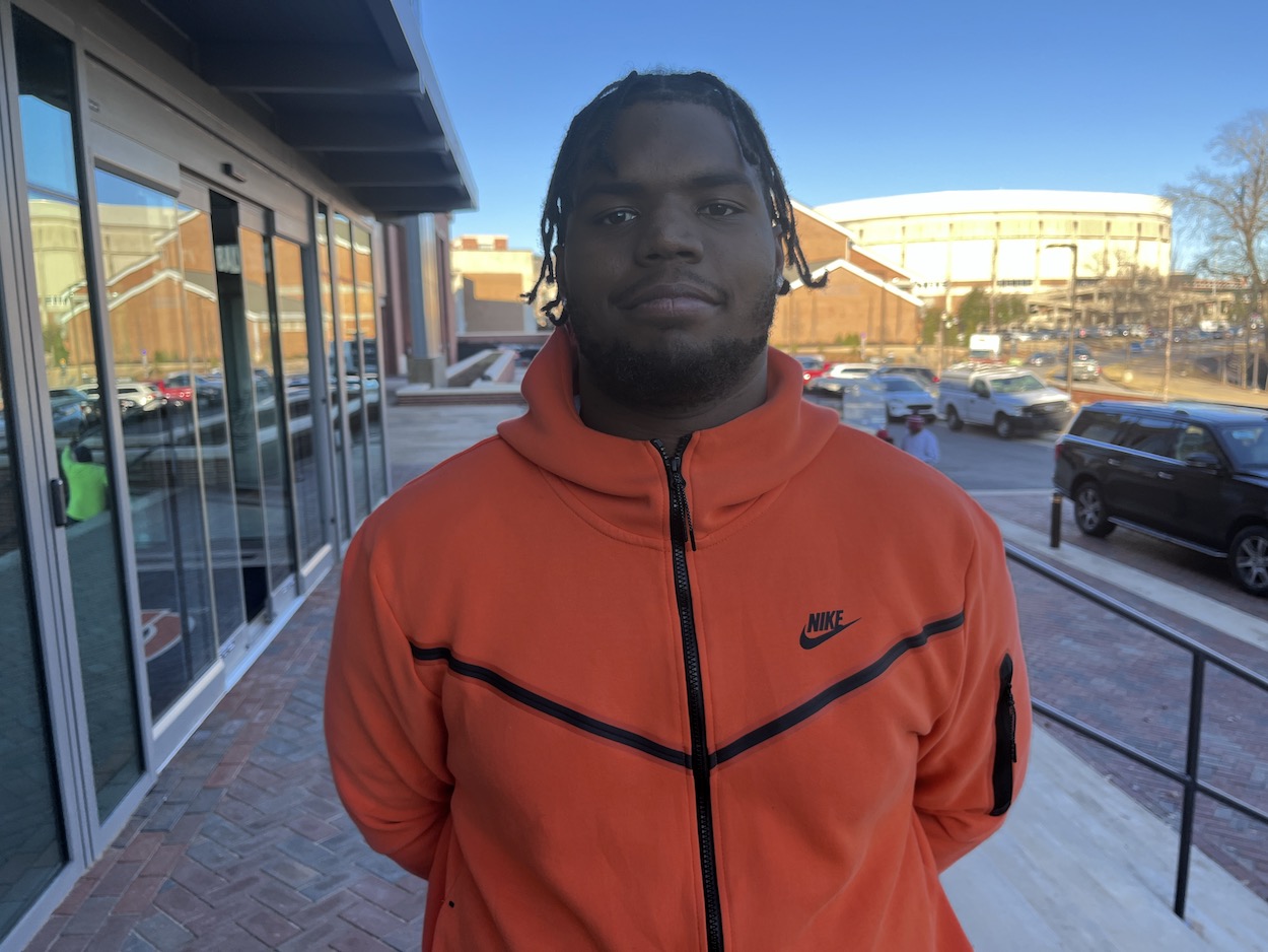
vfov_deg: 53.1
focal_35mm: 26
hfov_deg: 67.3
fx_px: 953
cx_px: 634
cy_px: 476
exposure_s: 1/366
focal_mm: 5.1
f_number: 1.6
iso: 50
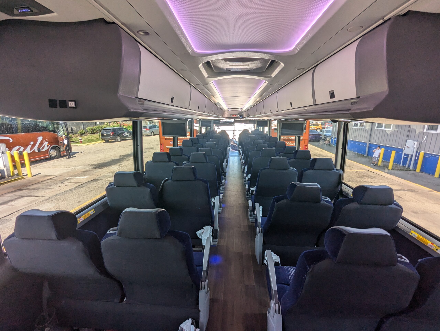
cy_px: 166
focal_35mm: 16
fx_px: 204
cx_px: 220
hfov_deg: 94.4
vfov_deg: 78.3
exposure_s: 1/83.4
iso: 61
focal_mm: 2.35
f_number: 2.2
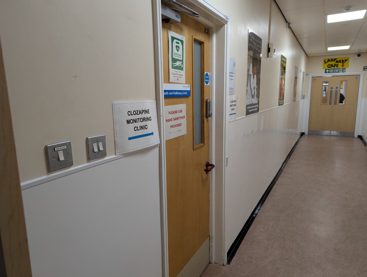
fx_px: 255
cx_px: 184
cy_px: 138
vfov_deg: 56.9
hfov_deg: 71.5
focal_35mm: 24
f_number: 1.85
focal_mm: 6.81
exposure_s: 1/24.5
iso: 47
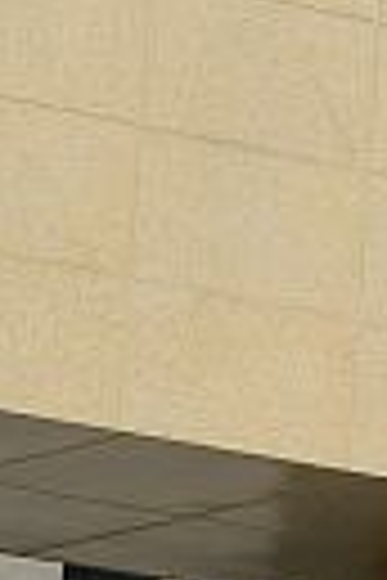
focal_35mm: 482
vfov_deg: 4.3
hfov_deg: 2.7
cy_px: 780
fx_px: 7772
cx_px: 2115
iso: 320
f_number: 8
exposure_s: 1/125
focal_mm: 52
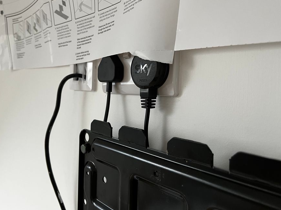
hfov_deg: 59.7
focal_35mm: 30
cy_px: 93
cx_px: 120
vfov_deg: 46.7
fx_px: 243
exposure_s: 1/65
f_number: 1.5
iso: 125
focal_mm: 5.7
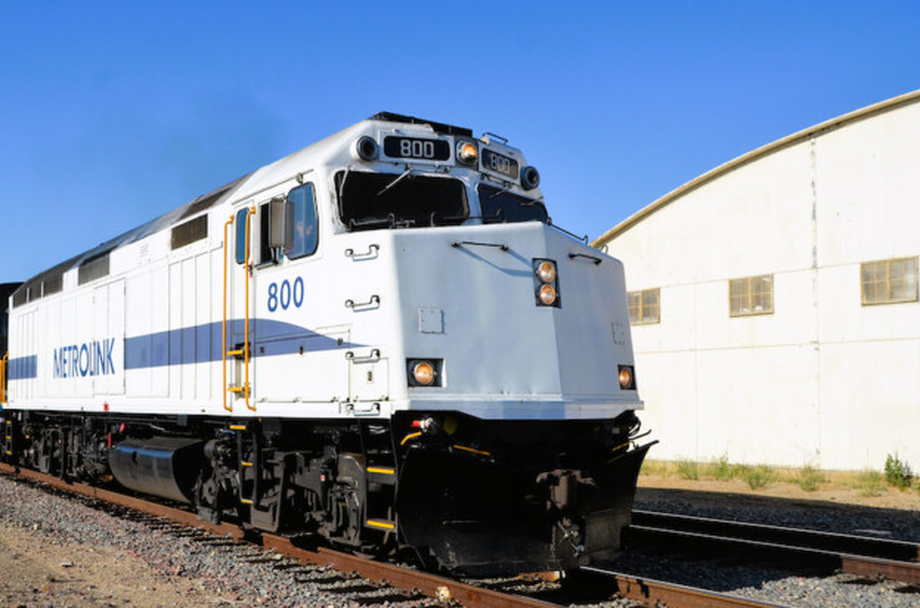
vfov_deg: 35.6
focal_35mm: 37
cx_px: 375
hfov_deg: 51.7
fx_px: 943
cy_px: 366
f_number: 7.1
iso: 400
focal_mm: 20
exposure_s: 1/1600
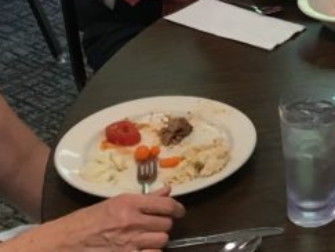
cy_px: -59
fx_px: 1182
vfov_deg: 11.9
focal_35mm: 122
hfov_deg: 14.6
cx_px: 549
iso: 32
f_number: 2.2
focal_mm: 4.15
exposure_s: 1/30
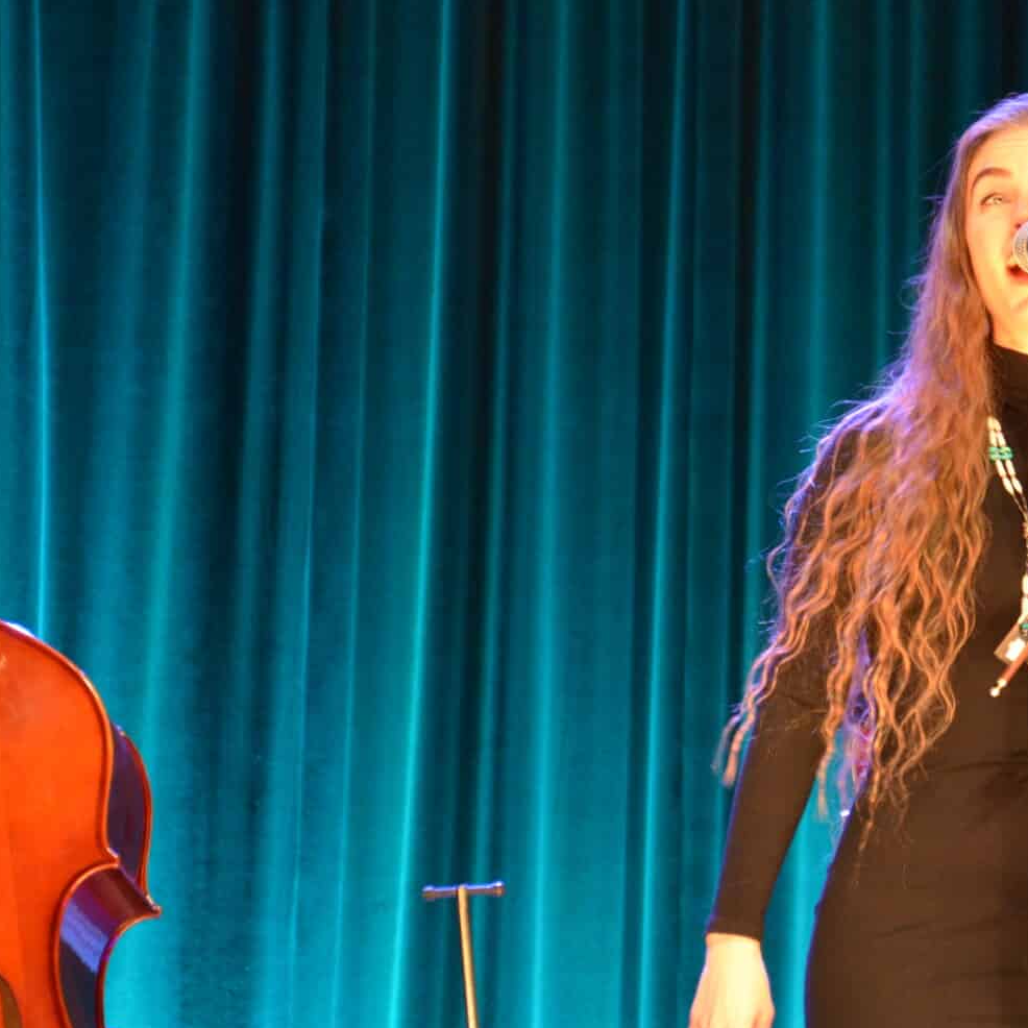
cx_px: 1060
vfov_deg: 9.5
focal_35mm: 185
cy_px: 520
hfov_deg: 9.4
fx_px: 6216
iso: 1600
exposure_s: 1/15
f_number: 5.3
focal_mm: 70
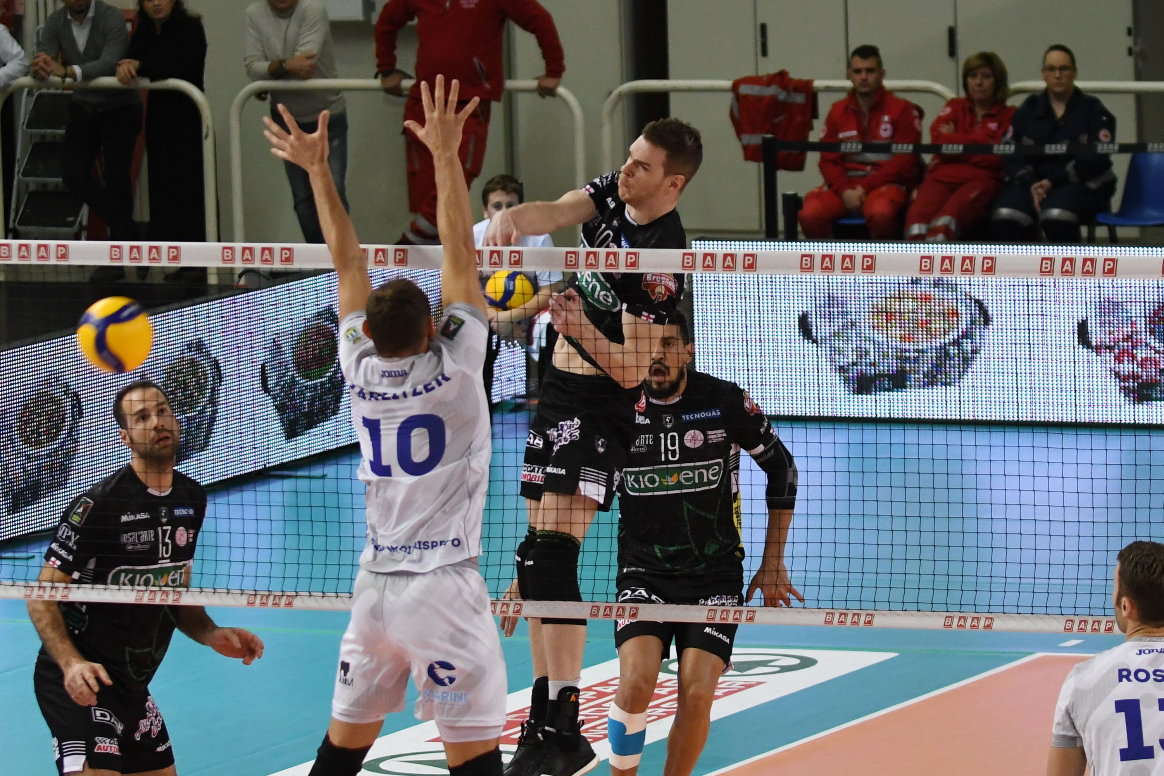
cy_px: 341
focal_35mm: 313
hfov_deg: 6.6
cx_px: 656
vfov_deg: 4.4
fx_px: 10120
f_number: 2.8
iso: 1600
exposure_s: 1/800
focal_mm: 110
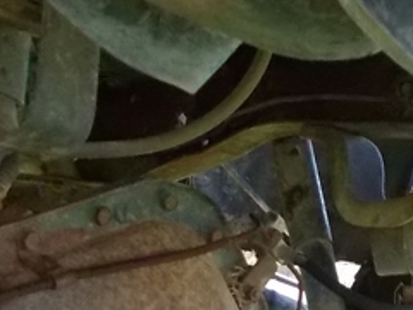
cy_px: 215
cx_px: 466
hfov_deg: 17.1
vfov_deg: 13.3
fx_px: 1324
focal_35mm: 111
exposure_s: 1/200
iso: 400
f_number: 3.2
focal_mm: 4.6
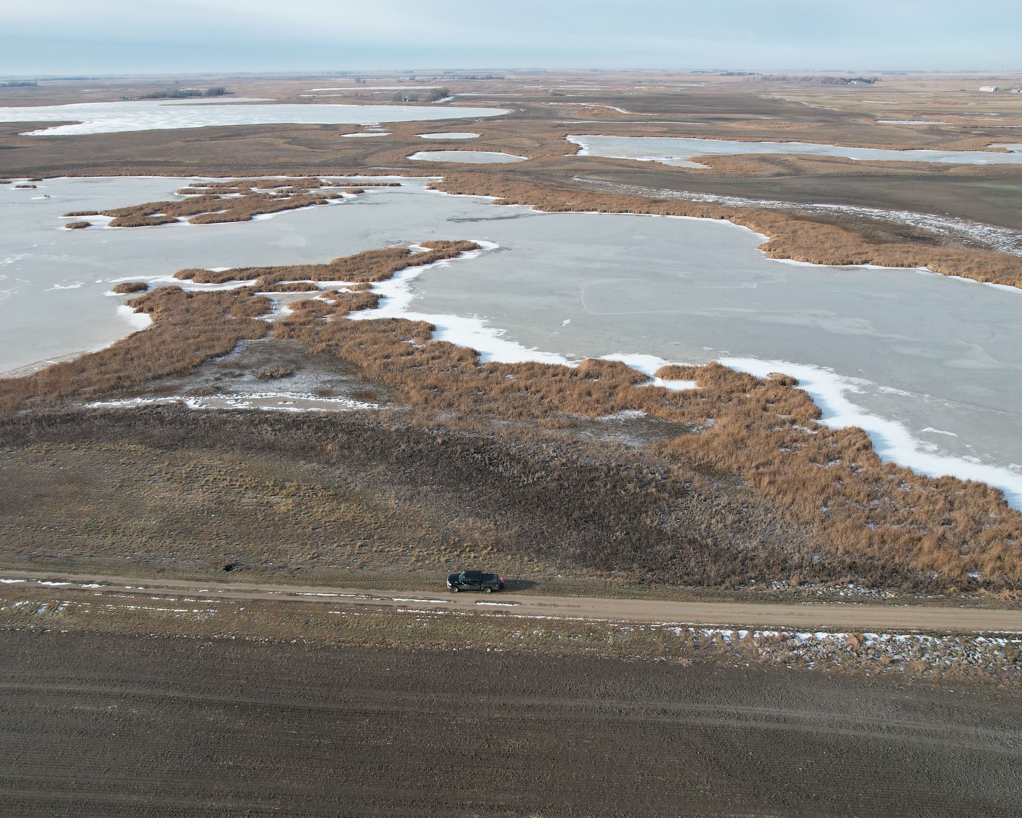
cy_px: 403
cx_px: 495
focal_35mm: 26
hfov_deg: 66.0
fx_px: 786
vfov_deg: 54.9
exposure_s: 1/1600
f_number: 2.8
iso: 140
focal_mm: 8.38
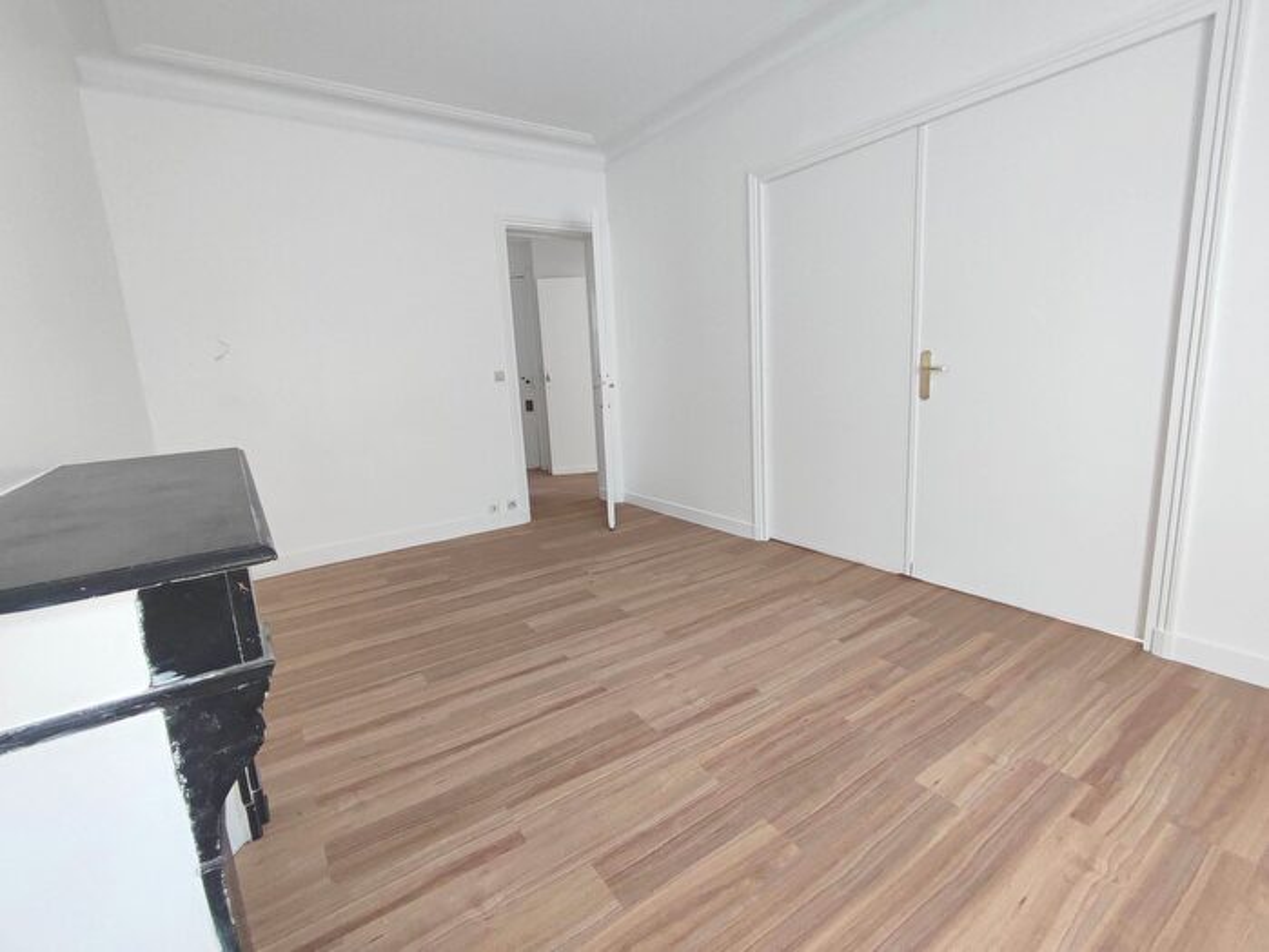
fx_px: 587
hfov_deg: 94.5
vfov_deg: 78.2
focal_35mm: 16
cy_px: 476
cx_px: 634
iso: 573
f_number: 2.2
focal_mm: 1.65
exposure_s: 1/33
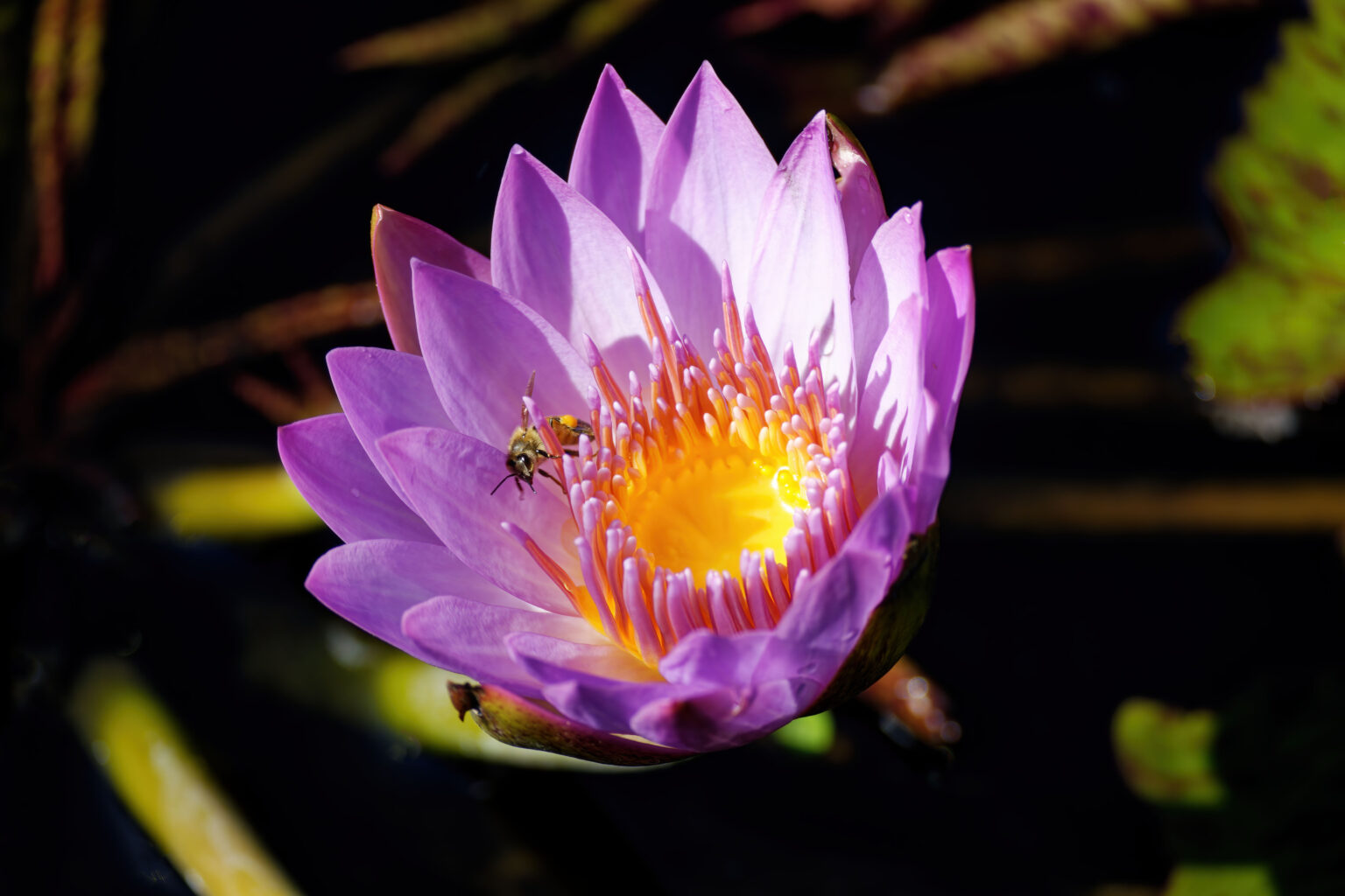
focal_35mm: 210
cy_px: 448
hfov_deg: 9.8
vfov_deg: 6.5
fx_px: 7845
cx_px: 672
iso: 100
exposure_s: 1/400
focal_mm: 140
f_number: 5.3
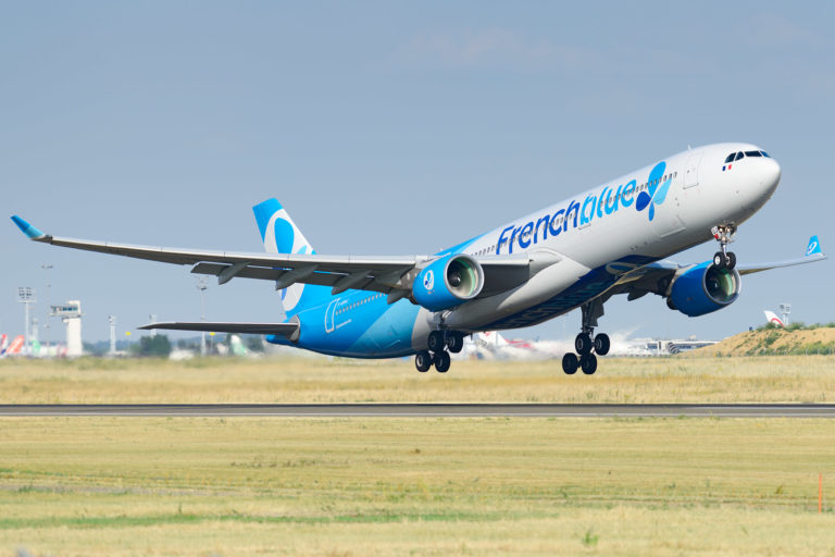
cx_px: 418
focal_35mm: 300
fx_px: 6958
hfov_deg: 6.9
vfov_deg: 4.6
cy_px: 278
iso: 160
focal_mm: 300
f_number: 5.6
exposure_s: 1/1000
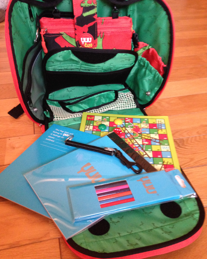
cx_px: 103
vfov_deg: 51.5
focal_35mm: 35
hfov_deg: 42.2
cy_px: 130
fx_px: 268
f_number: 2.4
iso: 400
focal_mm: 4.12
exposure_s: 1/15
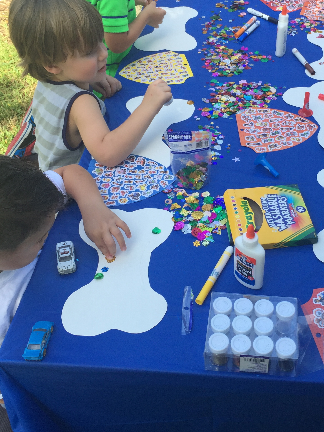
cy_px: 192
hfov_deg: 33.2
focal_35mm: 43
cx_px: 228
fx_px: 537
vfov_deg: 43.8
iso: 32
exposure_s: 1/494
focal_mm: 4.15
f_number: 2.2
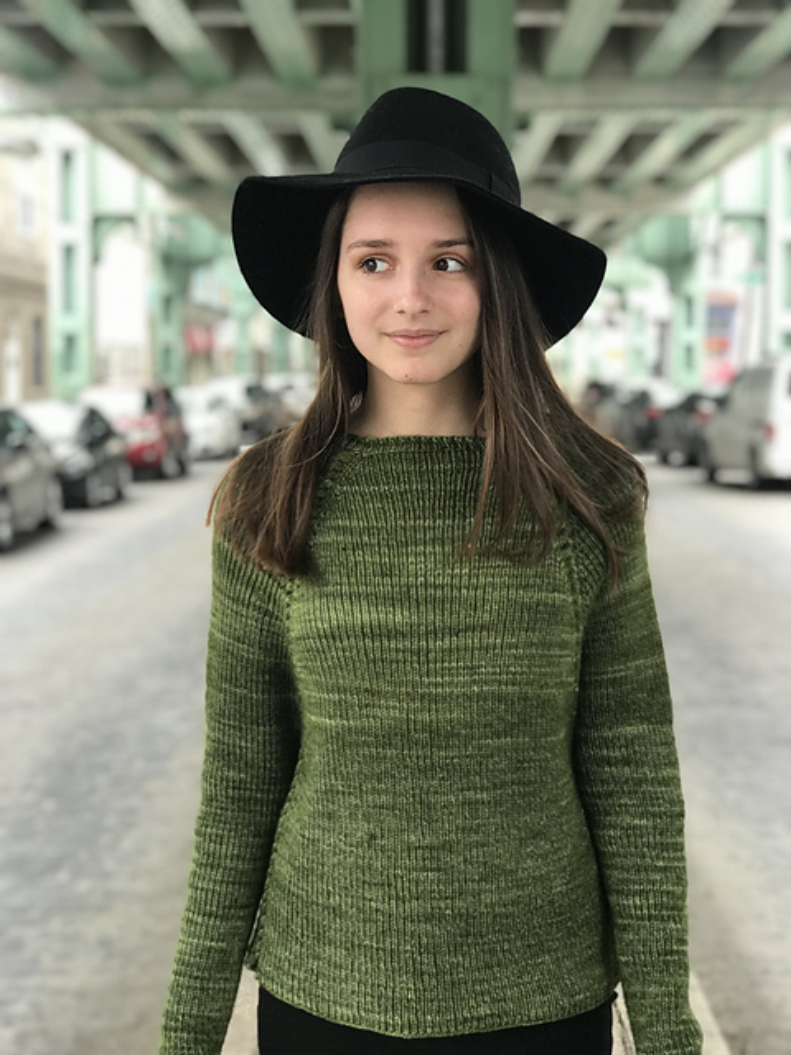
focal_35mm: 57
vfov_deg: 33.8
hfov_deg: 25.7
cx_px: 396
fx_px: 1737
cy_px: 528
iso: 32
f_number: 2.8
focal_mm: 6.6
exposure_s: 1/60
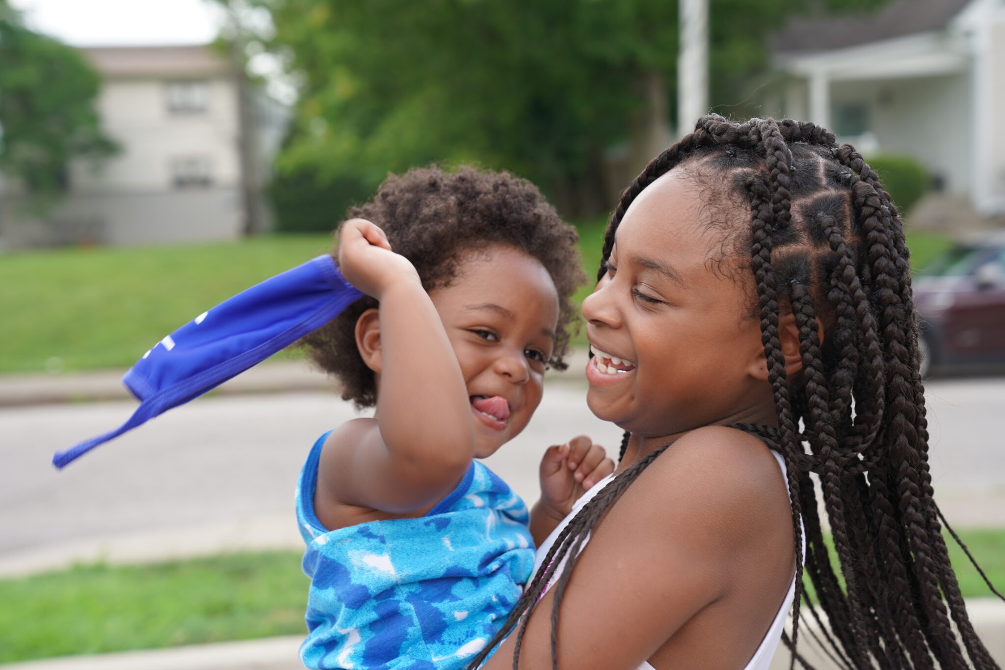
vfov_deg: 24.2
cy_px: 335
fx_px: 1563
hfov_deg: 35.6
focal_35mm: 56
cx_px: 502
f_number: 4.5
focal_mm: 56
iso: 125
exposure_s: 1/160
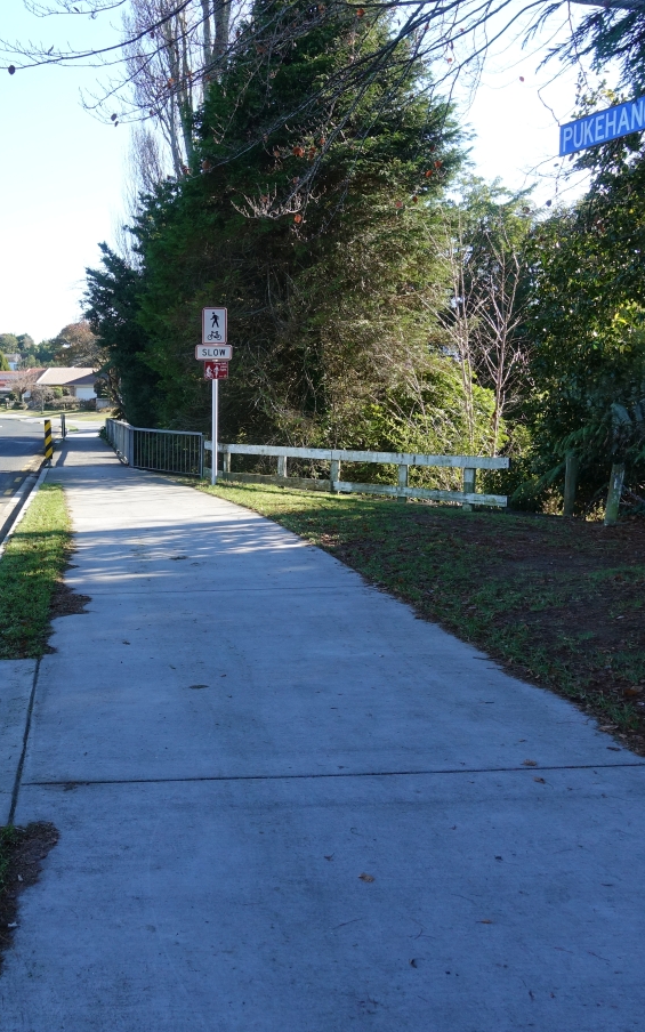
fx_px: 1041
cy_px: 513
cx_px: 86
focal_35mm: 37
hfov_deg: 33.0
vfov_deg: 52.7
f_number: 5.6
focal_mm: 8.8
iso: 125
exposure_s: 1/100
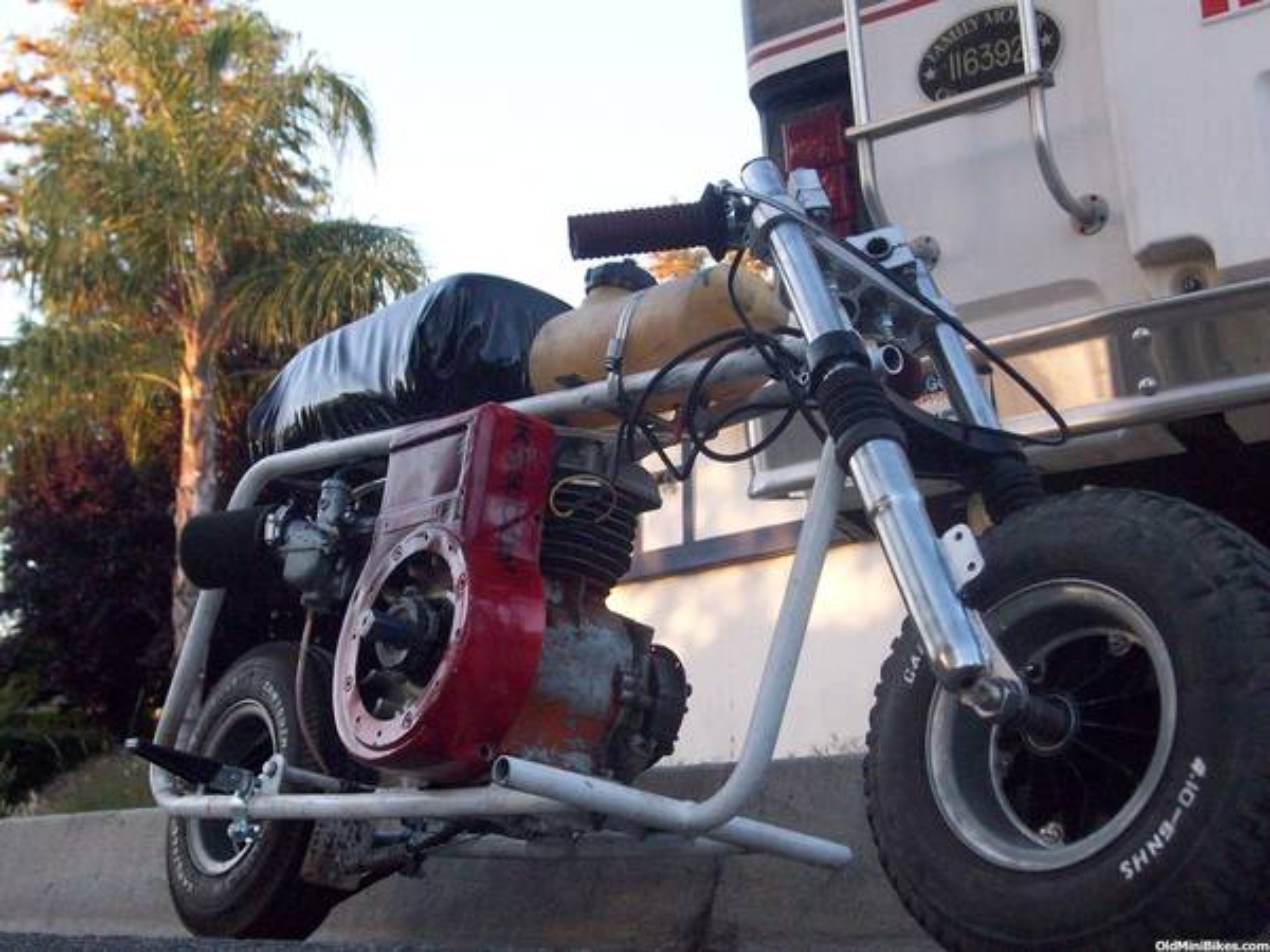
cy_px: 476
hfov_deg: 36.2
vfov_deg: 27.5
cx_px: 635
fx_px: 1944
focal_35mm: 53
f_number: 3.6
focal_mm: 8.8
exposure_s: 1/169
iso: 255
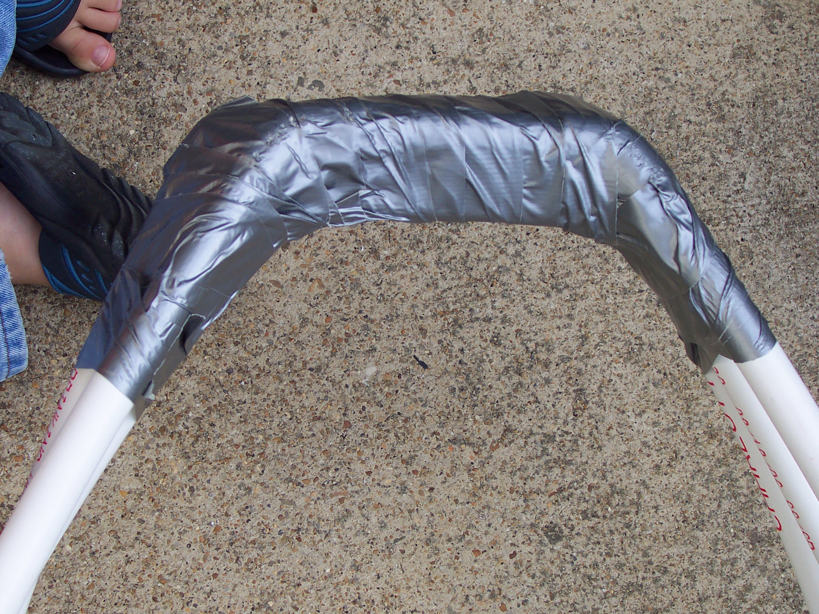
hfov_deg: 33.8
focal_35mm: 57
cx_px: 410
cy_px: 307
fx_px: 1349
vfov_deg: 25.7
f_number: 3.4
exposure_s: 1/250
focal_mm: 8.6
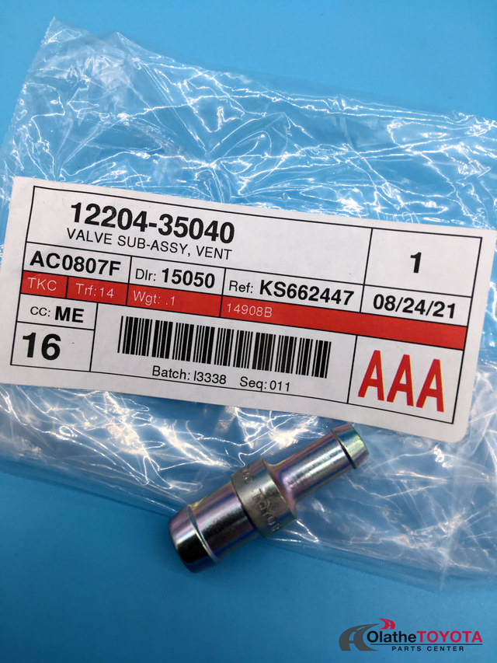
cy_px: 332
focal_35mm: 29
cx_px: 248
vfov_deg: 61.7
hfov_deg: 48.2
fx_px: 555
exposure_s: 1/120
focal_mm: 4.15
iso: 32
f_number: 2.2
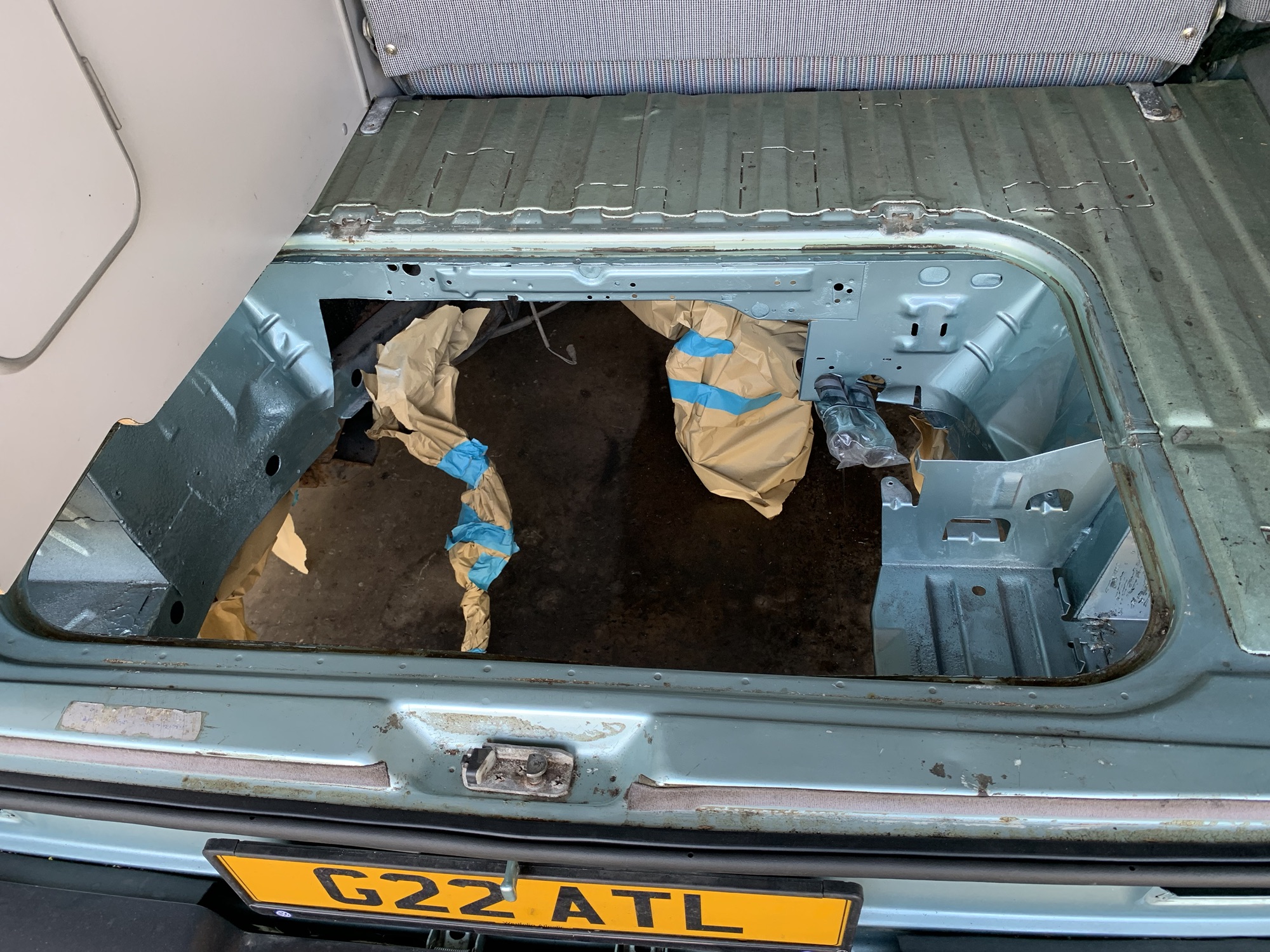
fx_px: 954
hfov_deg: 67.3
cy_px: 476
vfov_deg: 53.1
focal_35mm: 26
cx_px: 635
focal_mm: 4.25
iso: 100
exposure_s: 1/105
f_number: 1.8
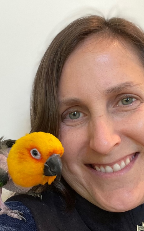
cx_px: 73
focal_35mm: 49
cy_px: 129
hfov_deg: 26.3
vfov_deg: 41.0
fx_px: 308
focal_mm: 2.71
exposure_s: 1/60
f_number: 2.2
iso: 250
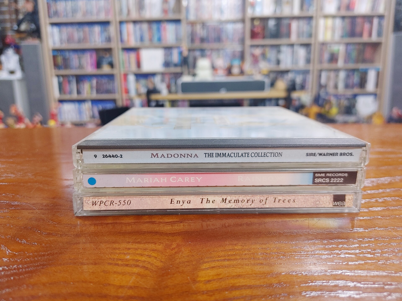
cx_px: 201
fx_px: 302
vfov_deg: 53.1
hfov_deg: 67.3
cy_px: 150
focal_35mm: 26
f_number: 1.8
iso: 250
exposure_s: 1/60
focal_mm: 4.81
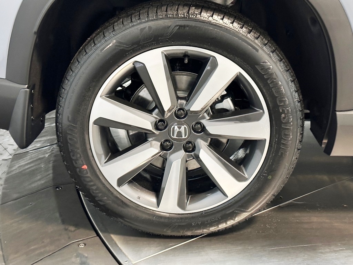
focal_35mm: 48
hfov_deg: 39.7
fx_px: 489
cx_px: 176
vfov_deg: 30.3
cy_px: 132
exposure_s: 1/30
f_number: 1.78
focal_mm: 6.86
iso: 640
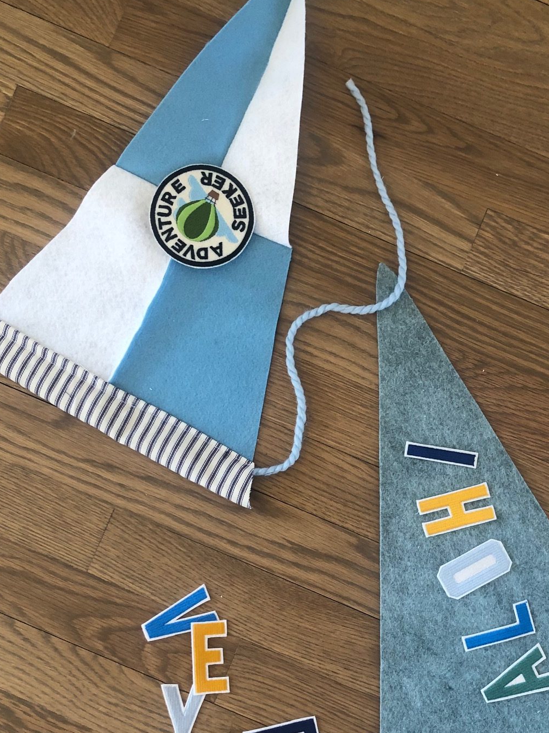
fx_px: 888
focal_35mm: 42
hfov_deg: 34.2
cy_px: 474
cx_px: 344
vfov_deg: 44.3
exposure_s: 1/24
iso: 40
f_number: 1.8
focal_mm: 3.99
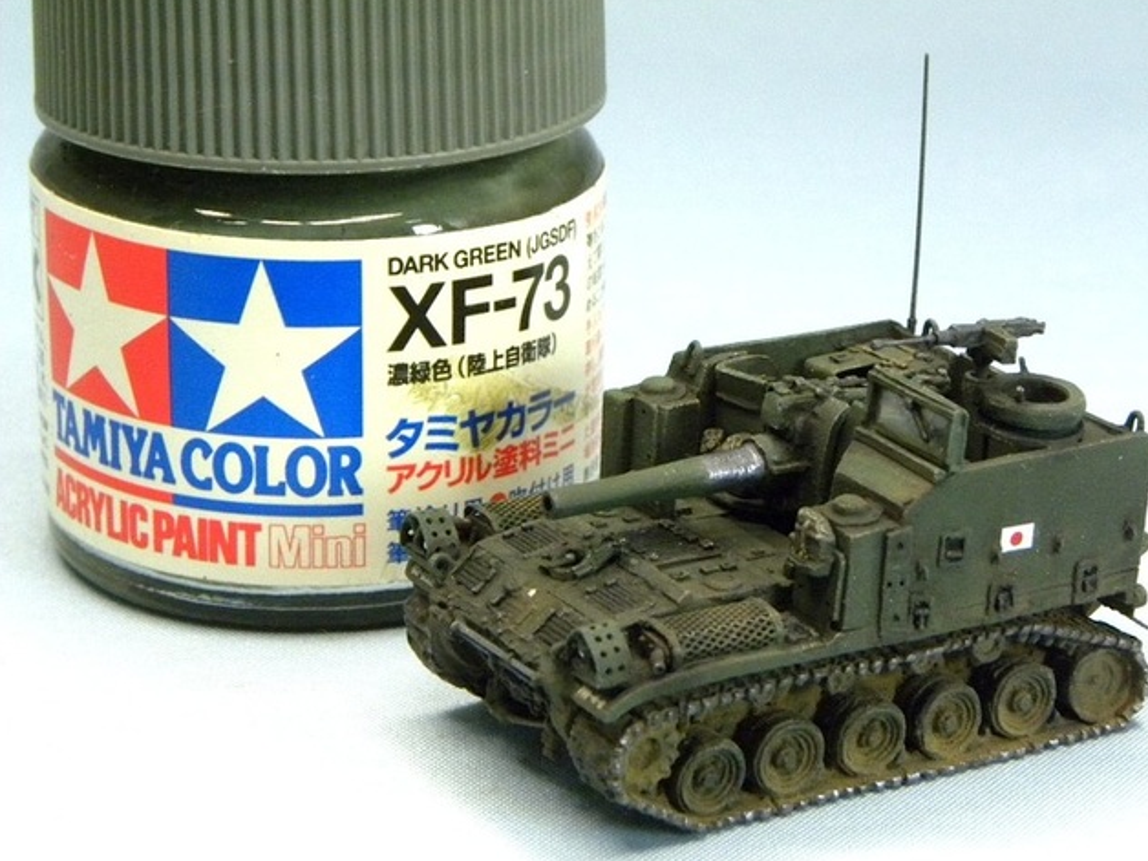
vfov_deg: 13.8
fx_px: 3549
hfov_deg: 18.4
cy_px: 428
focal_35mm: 107
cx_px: 583
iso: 400
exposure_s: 1/51.2
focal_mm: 18.8
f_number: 8
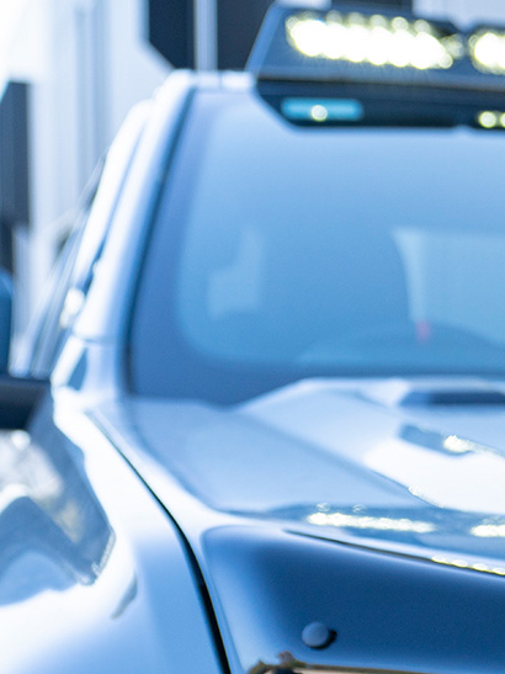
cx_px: 1095
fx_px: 1849
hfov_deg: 12.9
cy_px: 632
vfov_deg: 20.2
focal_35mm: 95
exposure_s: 1/60
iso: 200
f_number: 4
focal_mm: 30
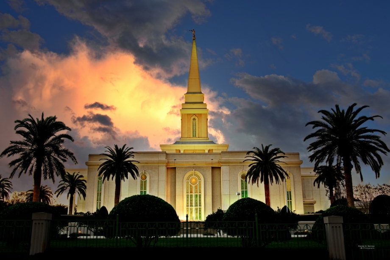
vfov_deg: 37.8
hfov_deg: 54.4
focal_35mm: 35
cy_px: 130
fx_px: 379
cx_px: 195
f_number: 16
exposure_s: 1/4
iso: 100
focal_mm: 35
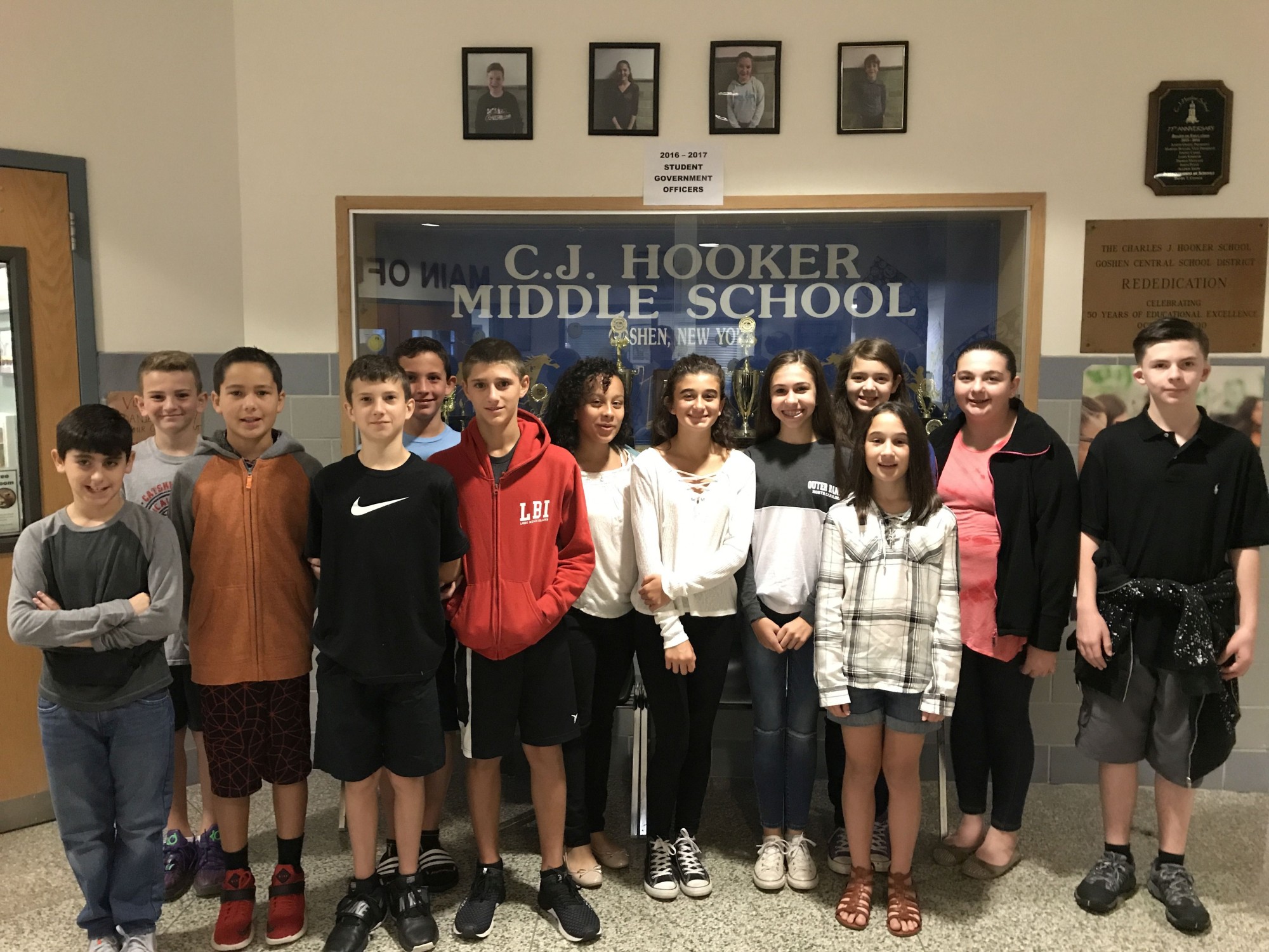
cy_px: 476
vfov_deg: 49.7
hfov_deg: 63.4
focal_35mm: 28
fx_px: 1026
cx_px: 634
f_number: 1.8
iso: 100
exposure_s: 1/4
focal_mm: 3.99
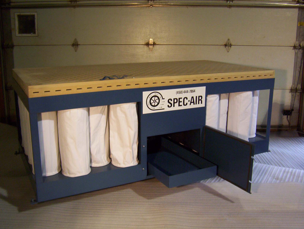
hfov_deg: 51.2
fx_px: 317
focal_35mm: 36
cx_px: 152
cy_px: 114
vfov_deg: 39.8
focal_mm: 5.54
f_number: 2.76
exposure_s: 1/31.8
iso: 140
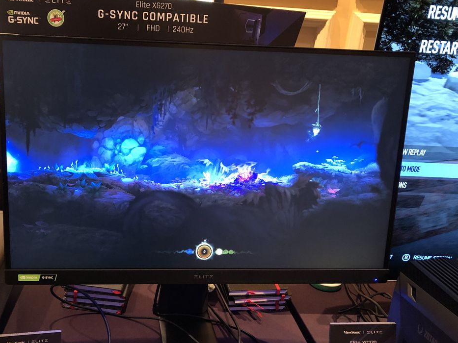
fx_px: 476
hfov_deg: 50.9
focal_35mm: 36
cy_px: 199
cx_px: 178
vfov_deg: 39.6
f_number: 1.8
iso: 100
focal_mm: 3.99
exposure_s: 1/13
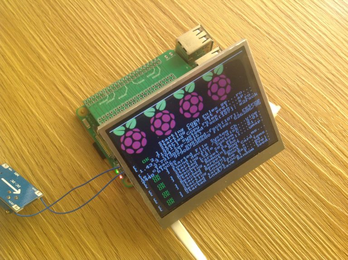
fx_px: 351
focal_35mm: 35
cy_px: 130
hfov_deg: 52.7
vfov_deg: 40.6
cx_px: 174
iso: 64
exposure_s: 1/40
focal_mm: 4.28
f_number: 2.4
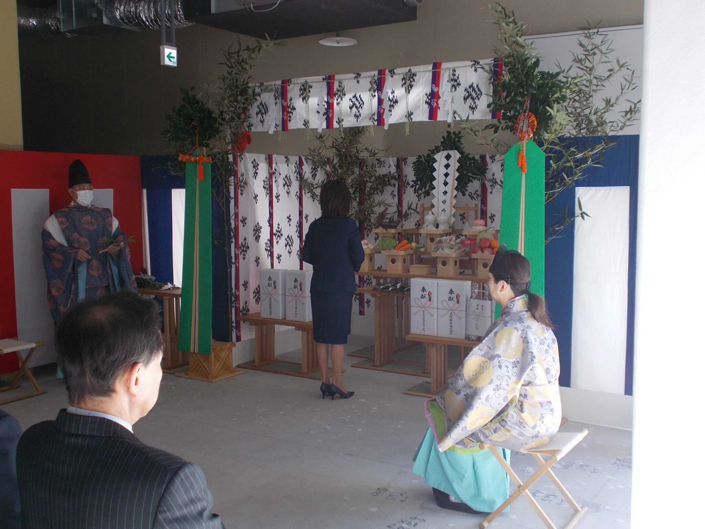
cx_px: 352
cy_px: 264
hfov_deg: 47.9
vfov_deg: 36.8
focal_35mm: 39
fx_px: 794
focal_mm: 6.9
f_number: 3.9
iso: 80
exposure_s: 1/40
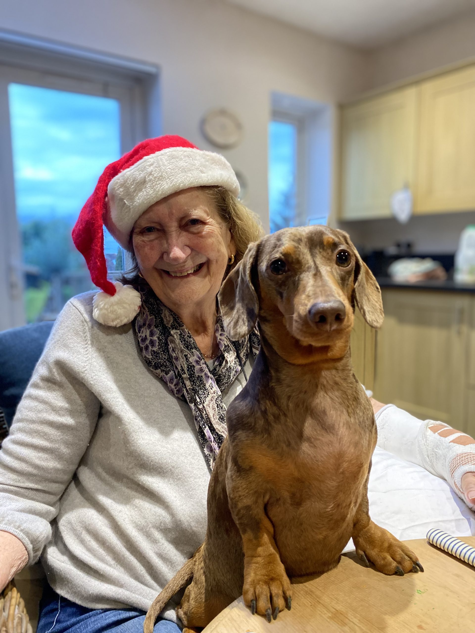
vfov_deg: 67.3
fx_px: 476
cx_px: 238
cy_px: 316
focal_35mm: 26
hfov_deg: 53.1
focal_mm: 4.25
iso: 400
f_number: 1.8
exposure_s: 1/50
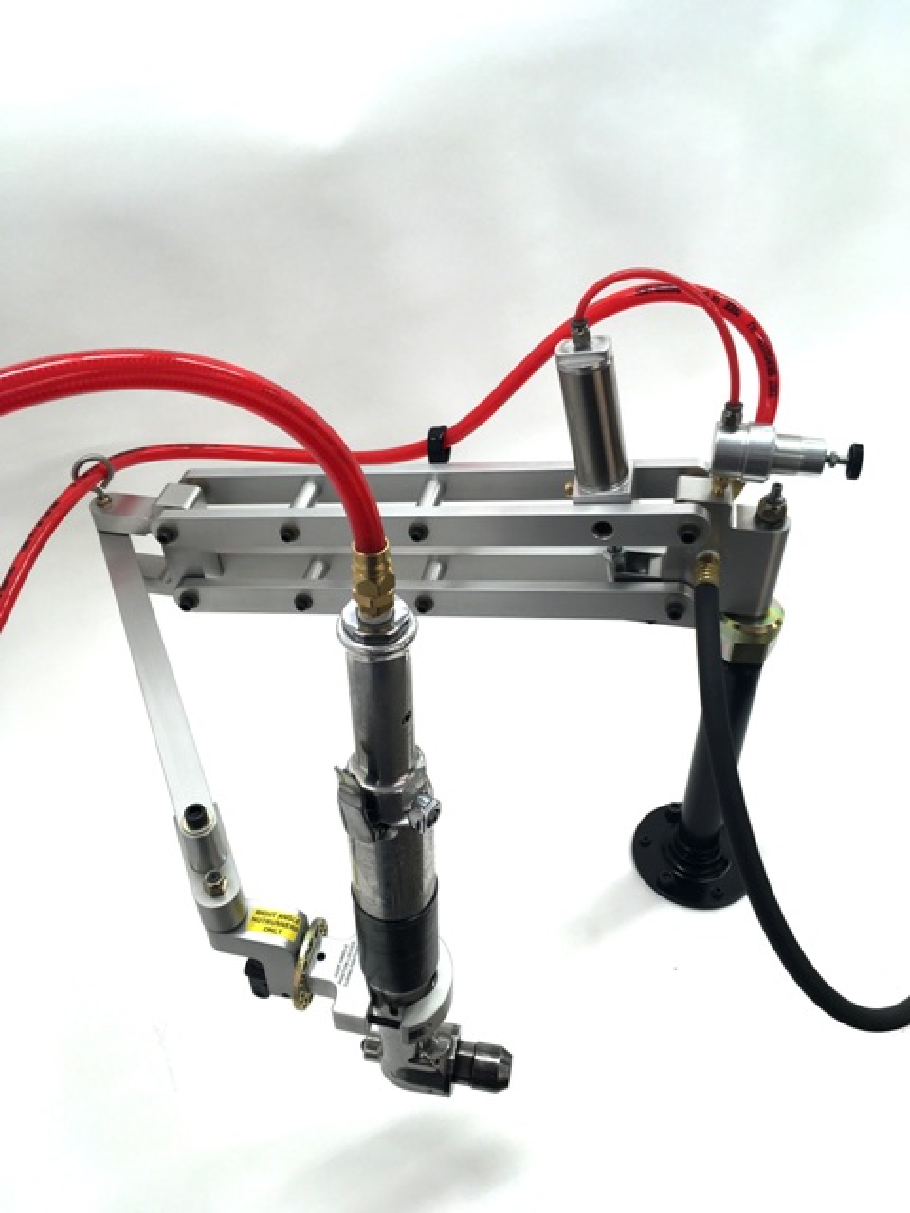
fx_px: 1016
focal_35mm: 29
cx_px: 455
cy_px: 606
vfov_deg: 61.7
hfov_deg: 48.2
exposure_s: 1/60
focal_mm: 4.15
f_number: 2.2
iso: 25
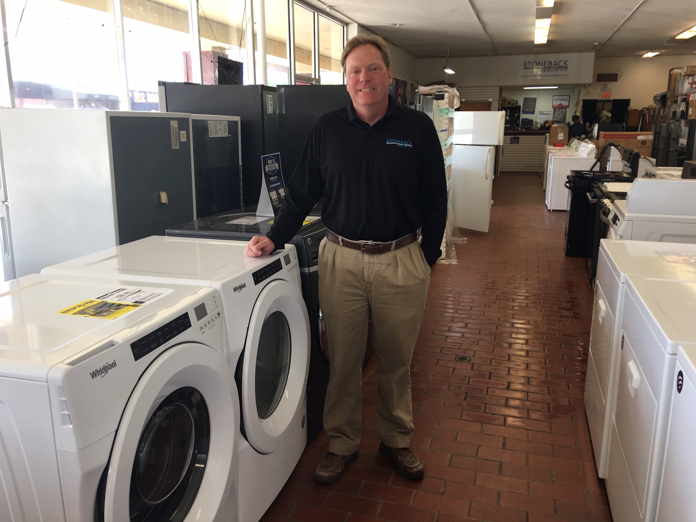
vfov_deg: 48.2
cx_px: 348
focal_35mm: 29
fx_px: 583
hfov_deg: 61.7
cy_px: 261
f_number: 2.2
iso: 32
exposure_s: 1/60
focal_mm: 4.15
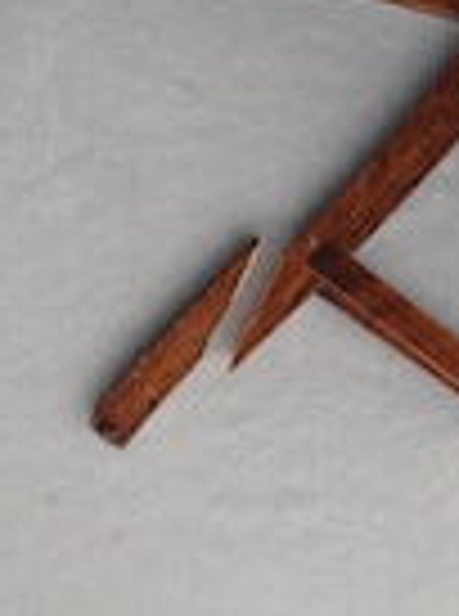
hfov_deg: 12.5
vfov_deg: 16.9
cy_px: 162
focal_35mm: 116
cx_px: 508
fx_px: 2061
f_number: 2.4
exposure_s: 1/40
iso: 64
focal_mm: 4.12
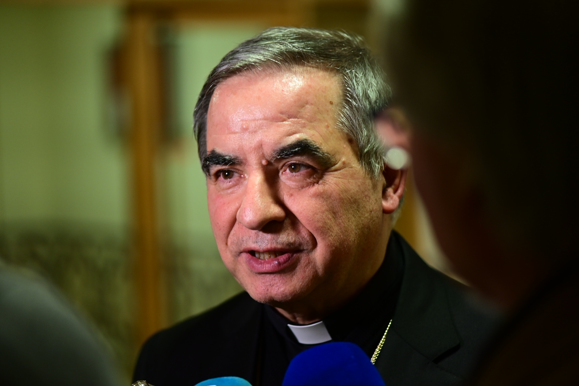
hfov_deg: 19.1
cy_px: 190
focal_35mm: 107
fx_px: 1721
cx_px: 291
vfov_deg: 12.8
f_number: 3
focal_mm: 105
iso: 1250
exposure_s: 1/100
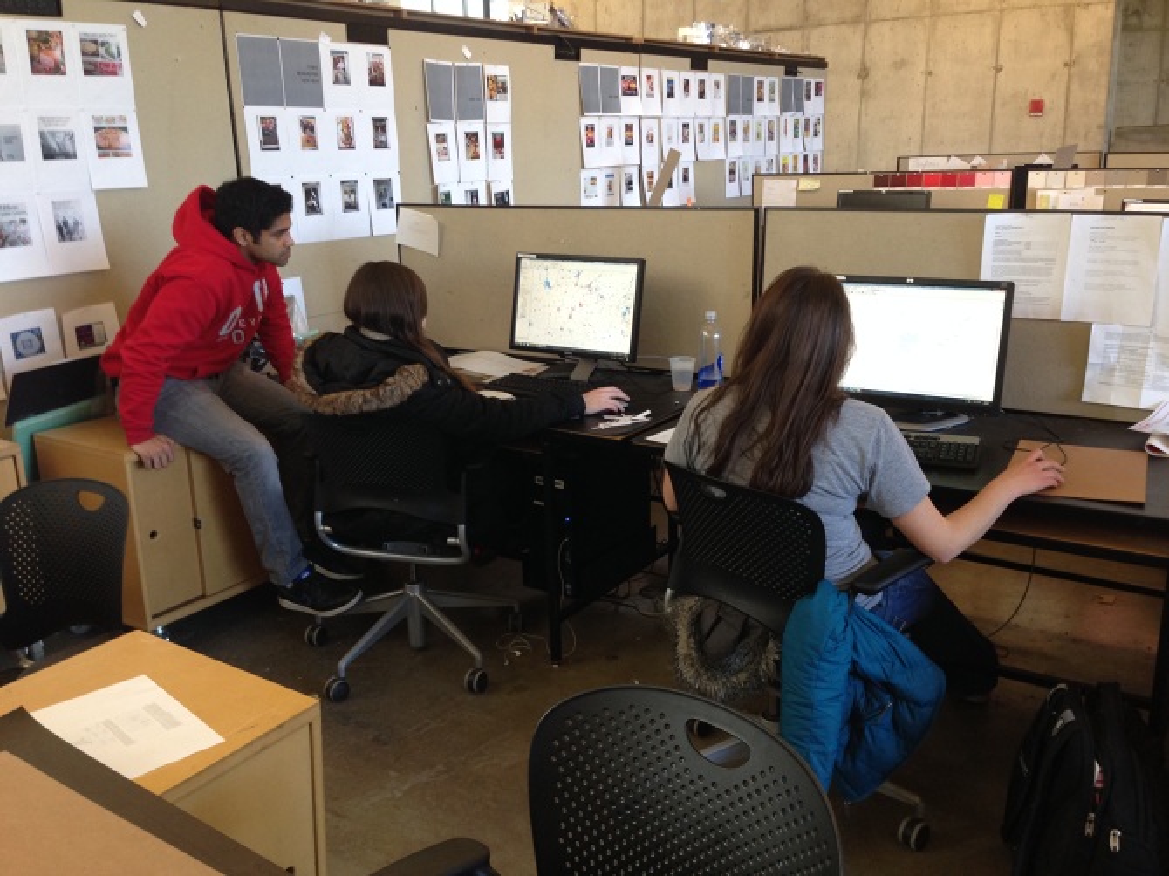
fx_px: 1114
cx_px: 584
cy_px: 438
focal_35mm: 33
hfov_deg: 55.4
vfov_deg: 42.9
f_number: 2.4
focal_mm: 4.12
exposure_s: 1/20
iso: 100
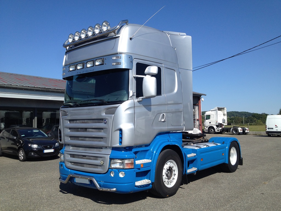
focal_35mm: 35
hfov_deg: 52.6
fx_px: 284
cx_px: 140
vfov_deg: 40.7
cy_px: 106
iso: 50
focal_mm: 4.28
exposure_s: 1/1727
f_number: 2.4
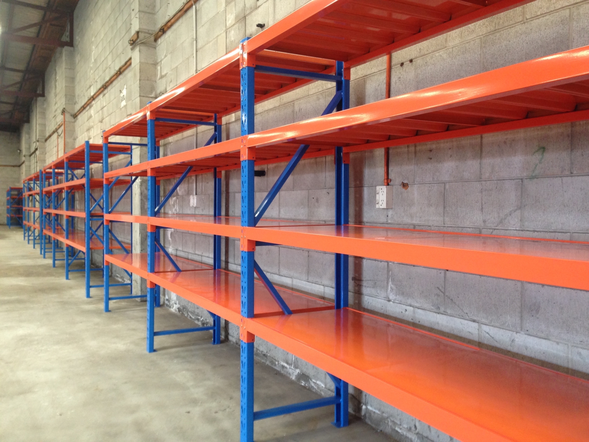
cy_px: 221
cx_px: 294
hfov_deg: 55.4
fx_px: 562
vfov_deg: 42.9
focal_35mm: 33
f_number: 2.4
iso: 125
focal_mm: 4.12
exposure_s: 1/20
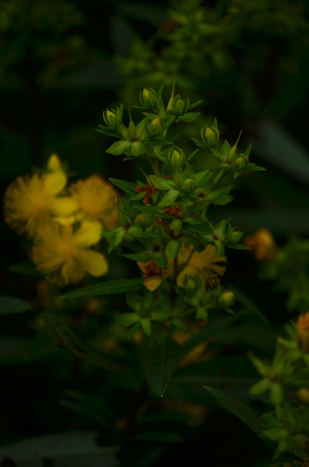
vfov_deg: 6.9
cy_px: 234
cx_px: 154
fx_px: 3880
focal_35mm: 300
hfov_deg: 4.6
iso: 100
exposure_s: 1/1600
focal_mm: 200
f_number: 5.6
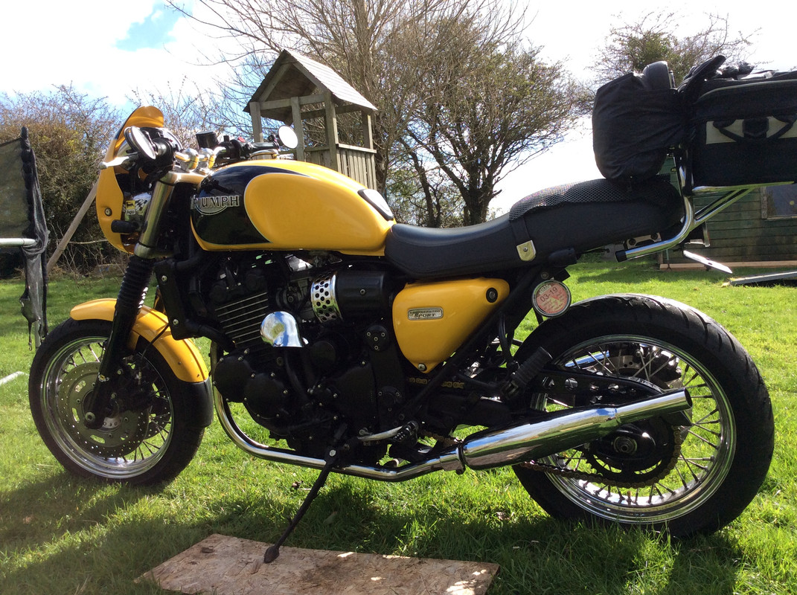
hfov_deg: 56.9
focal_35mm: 32
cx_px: 398
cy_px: 298
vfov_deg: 44.1
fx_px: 736
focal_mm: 3.3
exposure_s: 1/773
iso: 32
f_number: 2.4
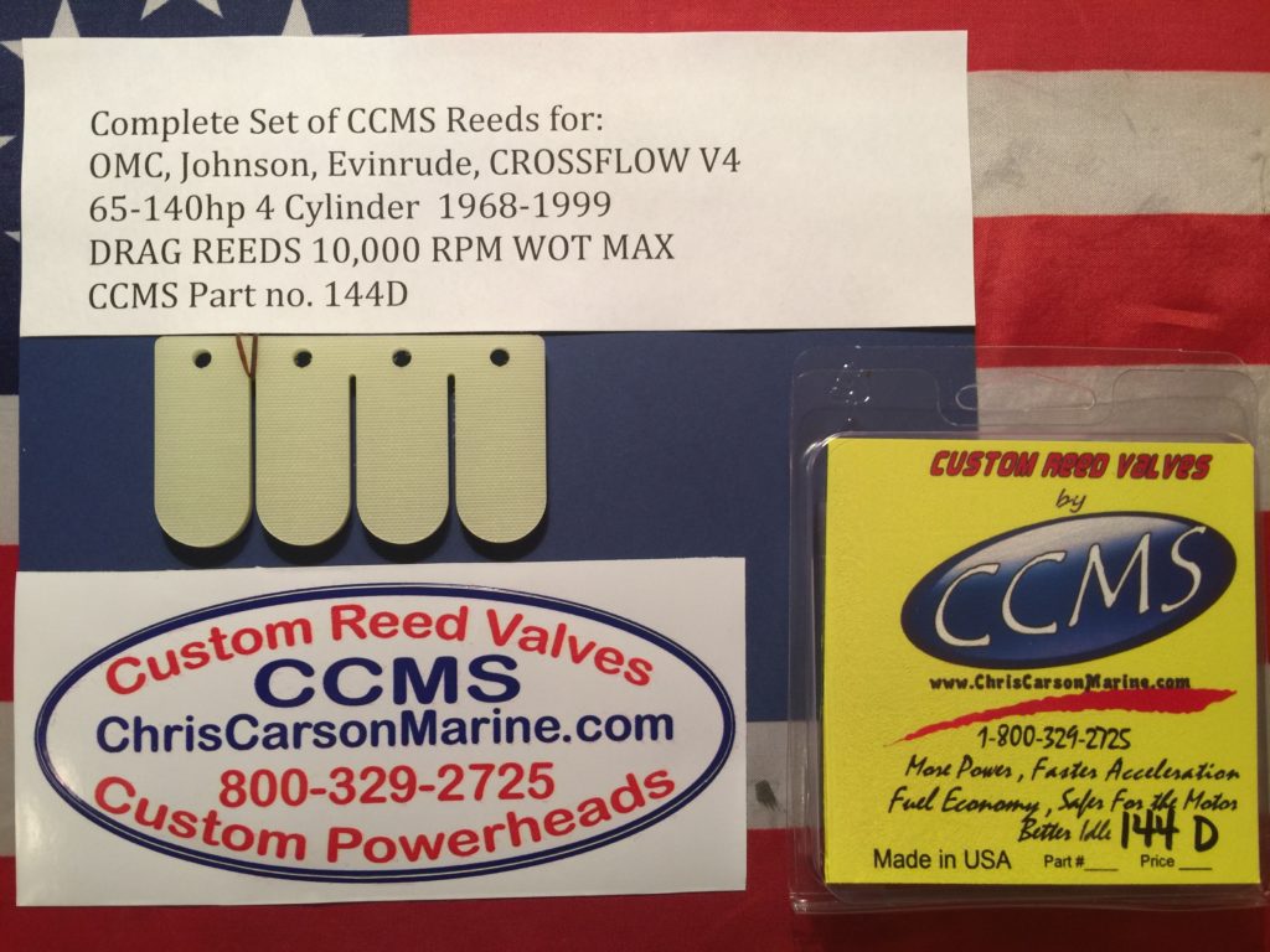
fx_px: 1064
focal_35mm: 29
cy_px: 476
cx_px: 635
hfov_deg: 61.7
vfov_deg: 48.2
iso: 32
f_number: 2.2
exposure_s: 1/15
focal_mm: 4.15
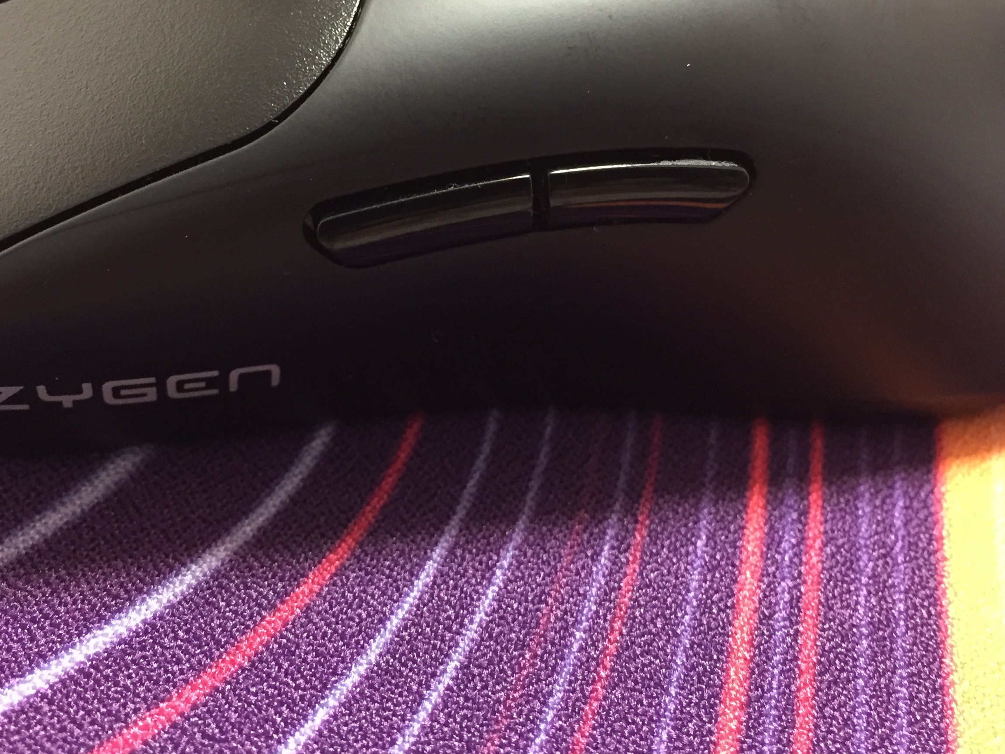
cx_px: 450
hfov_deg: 45.7
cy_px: 256
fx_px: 1190
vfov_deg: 34.8
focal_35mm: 41
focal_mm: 4.15
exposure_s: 1/20
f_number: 2.2
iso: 250
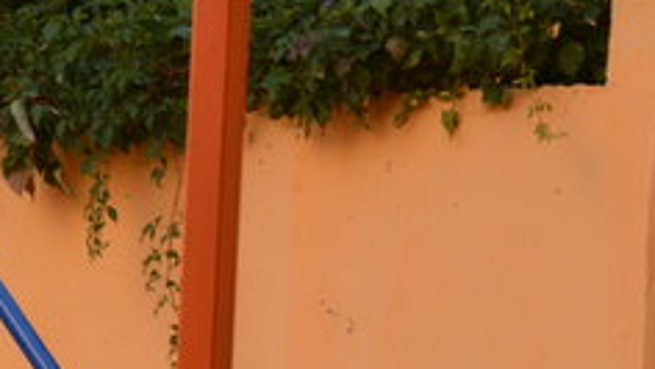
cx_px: -697
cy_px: 459
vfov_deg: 3.1
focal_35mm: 395
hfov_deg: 5.3
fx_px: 6863
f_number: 5
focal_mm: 58
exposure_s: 1/250
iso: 400
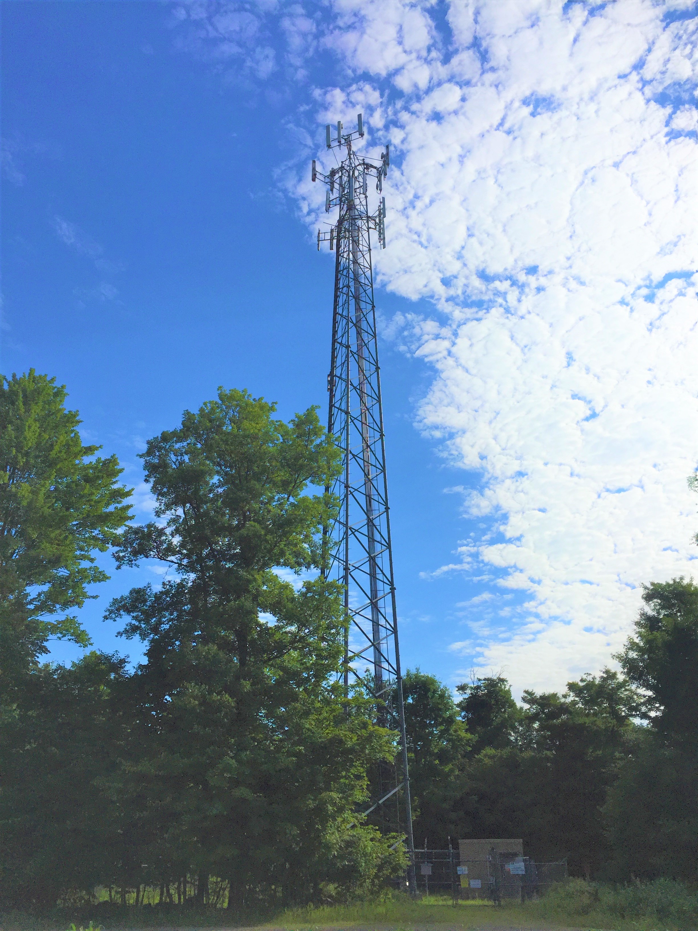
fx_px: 780
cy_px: 466
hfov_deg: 48.2
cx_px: 349
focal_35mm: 29
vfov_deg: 61.7
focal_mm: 4.15
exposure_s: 1/6623
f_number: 2.2
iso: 32
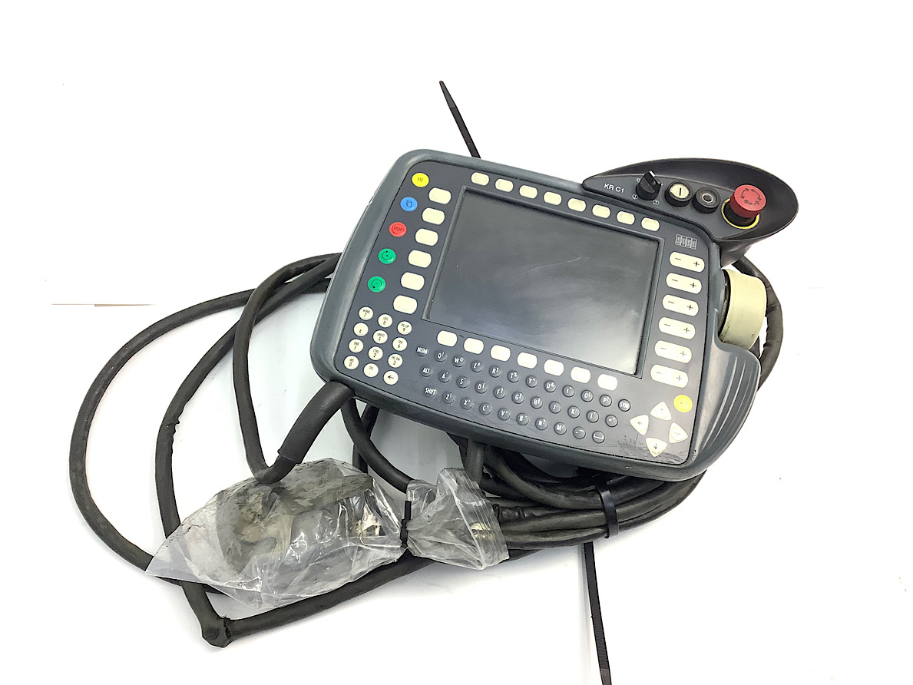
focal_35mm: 31
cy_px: 342
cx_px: 456
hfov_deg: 58.3
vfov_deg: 45.4
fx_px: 818
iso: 100
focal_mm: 3.3
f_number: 2.4
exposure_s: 1/50
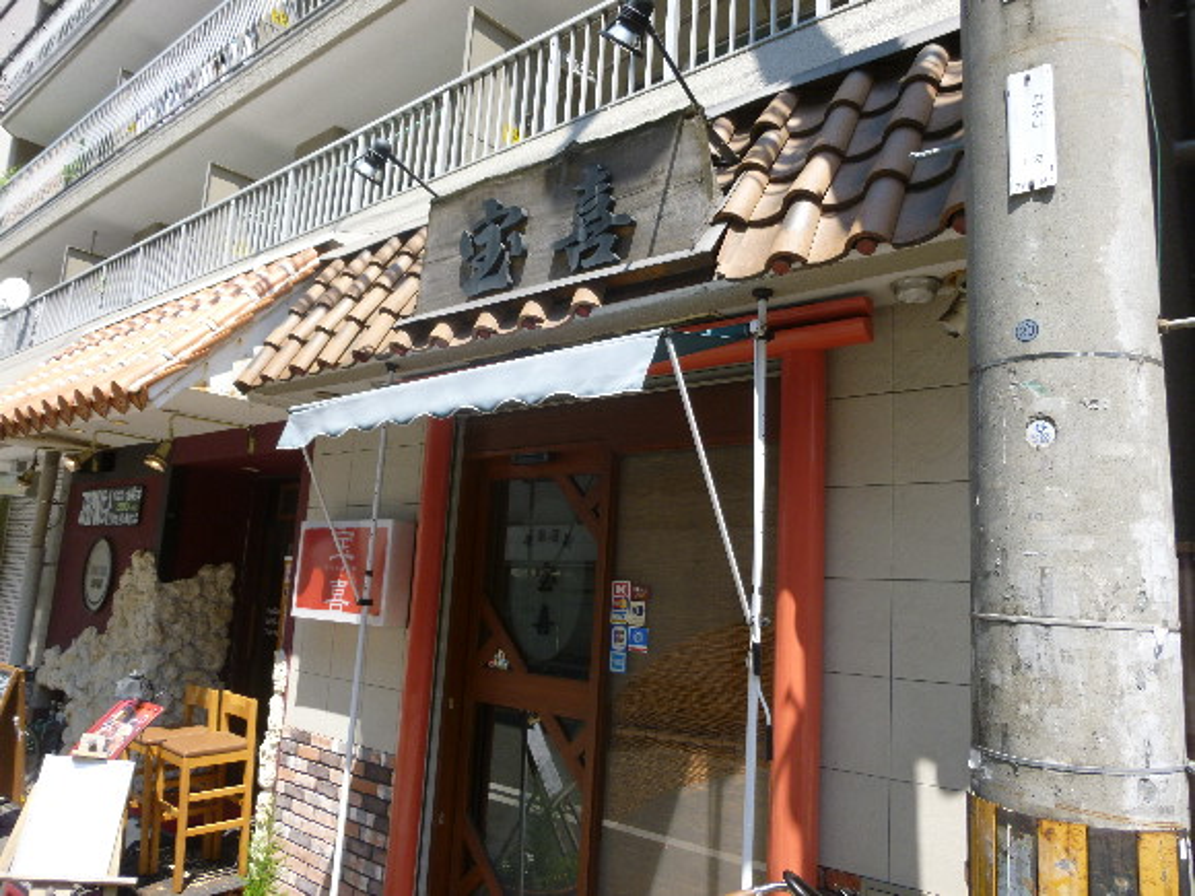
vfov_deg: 54.9
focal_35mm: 25
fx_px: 863
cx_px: 598
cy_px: 448
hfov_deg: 69.4
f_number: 3.1
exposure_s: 1/400
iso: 100
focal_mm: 4.5
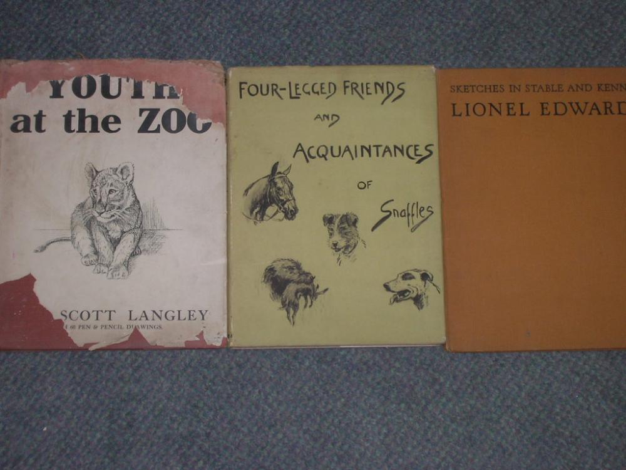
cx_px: 313
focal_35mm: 74
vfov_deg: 19.9
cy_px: 235
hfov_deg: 26.3
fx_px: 1338
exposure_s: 1/60.1
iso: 50
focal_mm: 12.3
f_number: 4
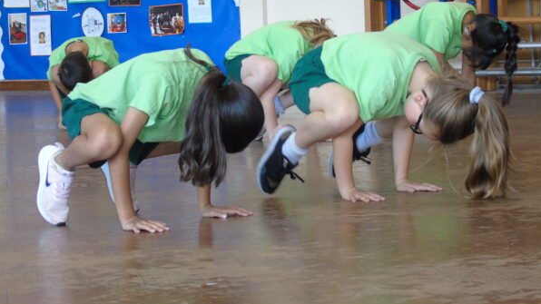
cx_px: 271
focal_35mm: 136
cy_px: 123
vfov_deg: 8.9
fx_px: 1951
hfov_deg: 15.8
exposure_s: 1/30
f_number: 4.6
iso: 400
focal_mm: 22
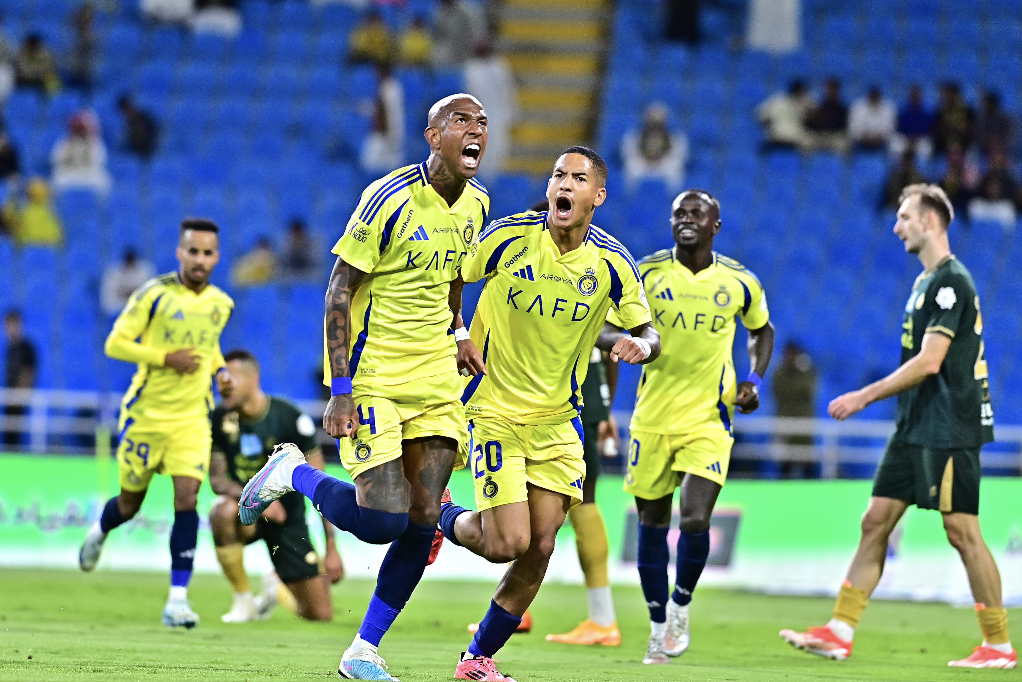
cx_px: 511
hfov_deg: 6.9
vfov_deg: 4.6
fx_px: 8516
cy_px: 341
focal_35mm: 300
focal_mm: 300
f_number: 4
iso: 2500
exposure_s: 1/1000
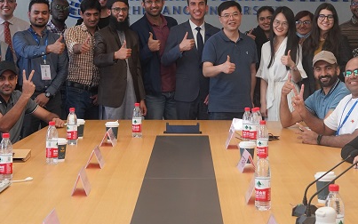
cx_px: 156
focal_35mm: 91
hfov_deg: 22.8
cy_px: 28
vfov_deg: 14.2
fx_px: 888
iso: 1600
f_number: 5
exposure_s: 1/160
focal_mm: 40
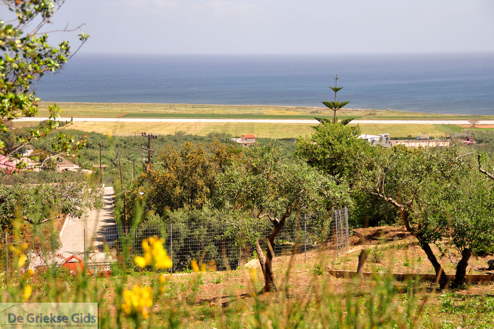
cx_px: 250
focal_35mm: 64
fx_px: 878
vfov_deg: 21.2
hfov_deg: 31.4
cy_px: 164
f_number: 5
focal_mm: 42
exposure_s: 1/1250
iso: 200
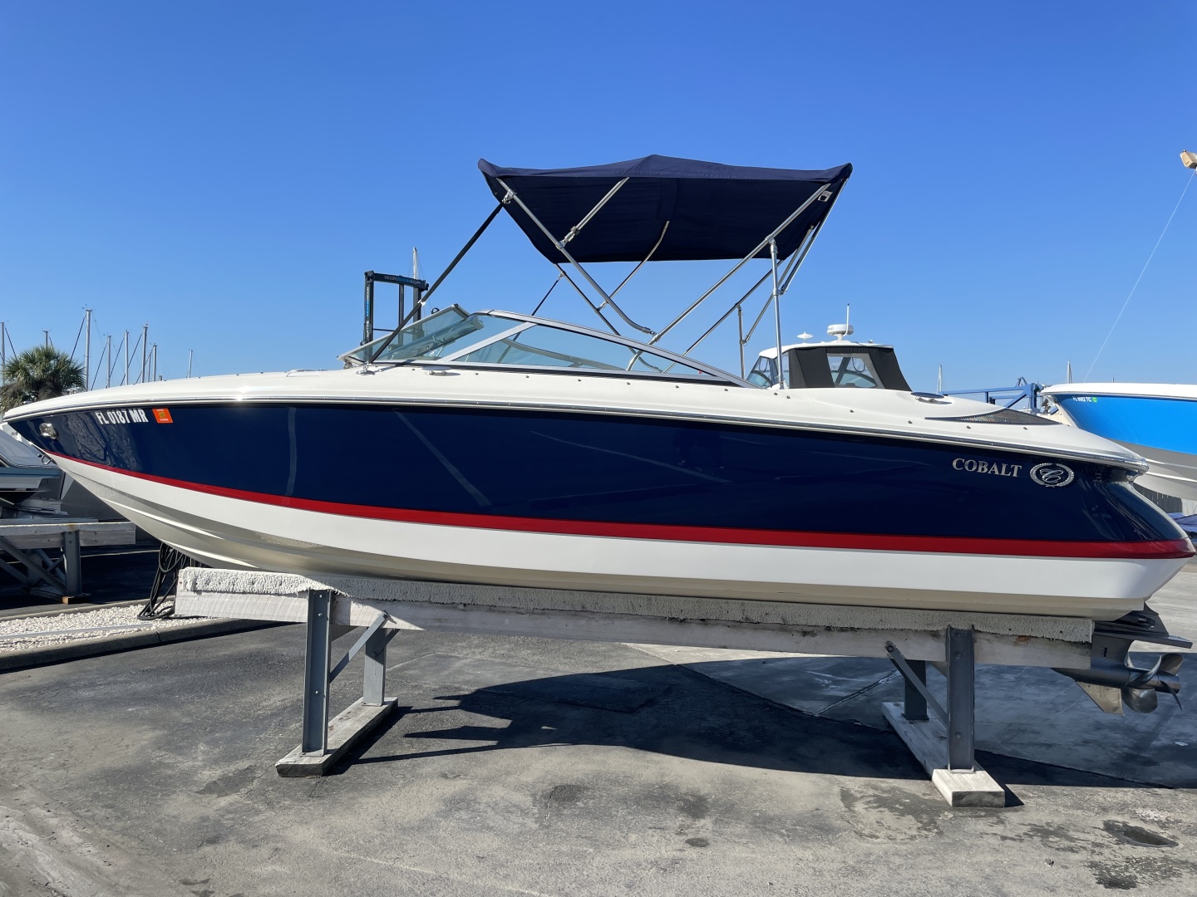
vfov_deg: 53.1
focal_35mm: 26
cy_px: 448
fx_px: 899
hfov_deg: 67.3
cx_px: 598
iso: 32
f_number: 1.6
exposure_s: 1/3401
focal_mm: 4.2
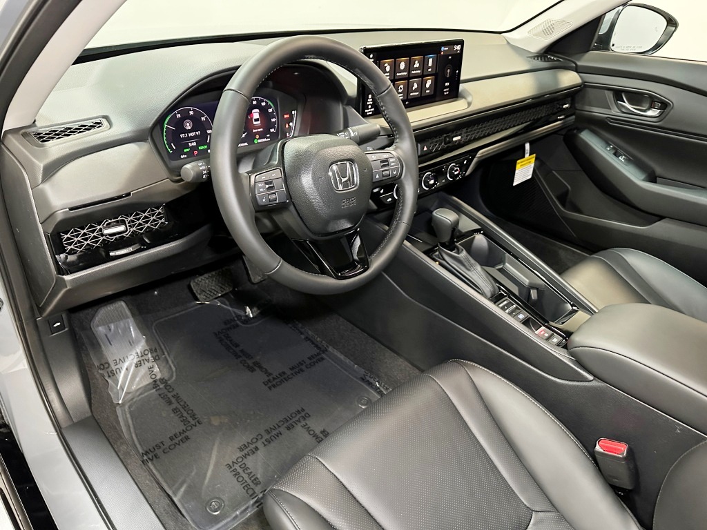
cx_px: 354
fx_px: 490
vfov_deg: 56.8
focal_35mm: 24
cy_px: 265
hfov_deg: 71.6
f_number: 1.78
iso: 1000
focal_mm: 6.86
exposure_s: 1/30
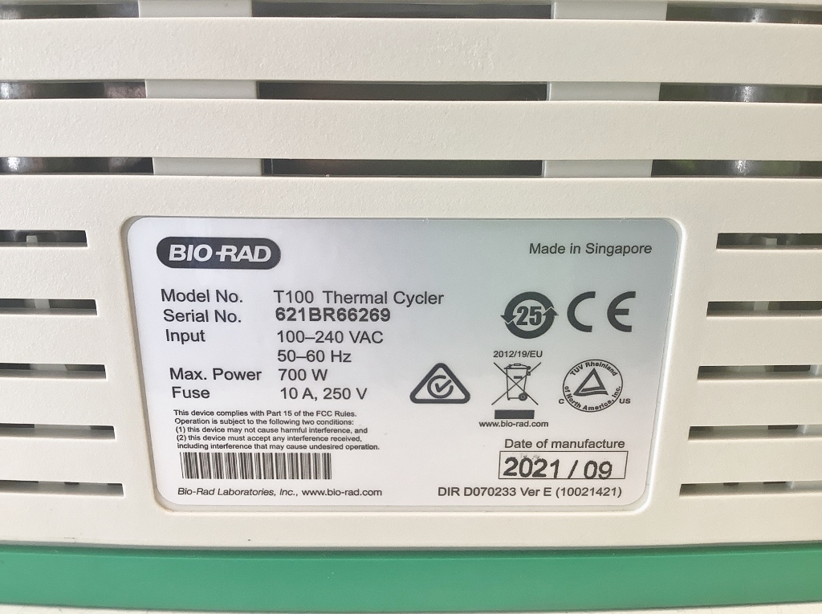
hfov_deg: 58.4
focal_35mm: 31
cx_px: 411
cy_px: 307
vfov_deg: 45.3
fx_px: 735
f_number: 2.4
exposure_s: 1/60
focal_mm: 3.3
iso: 50
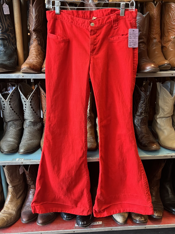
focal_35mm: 33
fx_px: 222
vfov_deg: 55.3
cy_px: 110
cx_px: 93
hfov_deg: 42.9
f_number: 1.5
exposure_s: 1/40
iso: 400
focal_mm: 5.7
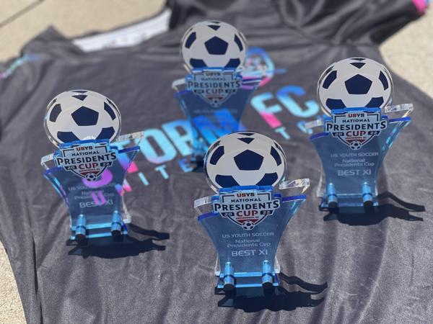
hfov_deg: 30.3
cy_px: 162
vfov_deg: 22.9
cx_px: 216
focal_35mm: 64
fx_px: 801
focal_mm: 7.5
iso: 32
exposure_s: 1/1167
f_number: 2.2
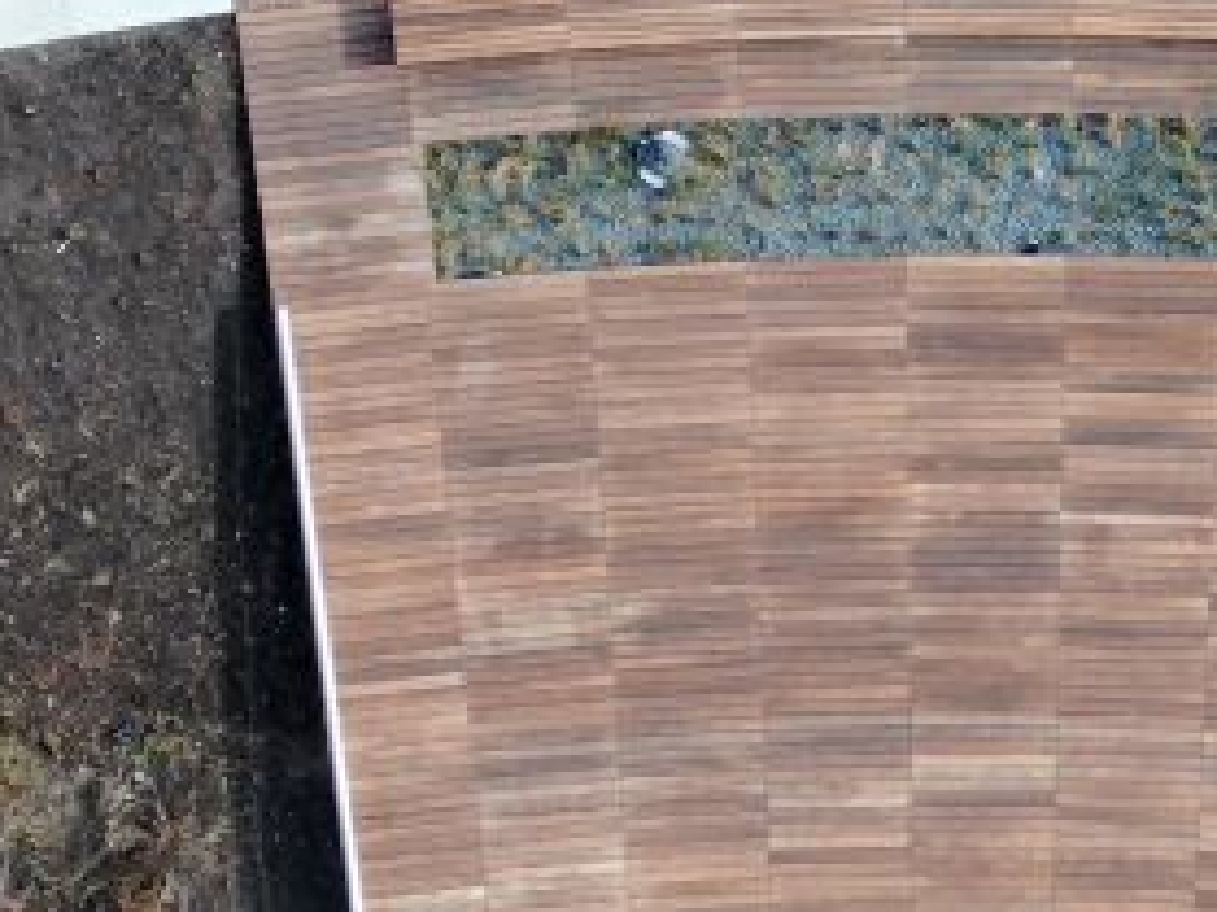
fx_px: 5412
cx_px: 973
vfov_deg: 9.6
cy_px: 249
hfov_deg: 12.8
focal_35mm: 154
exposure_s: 1/240
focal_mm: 7.55
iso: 100
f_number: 3.6
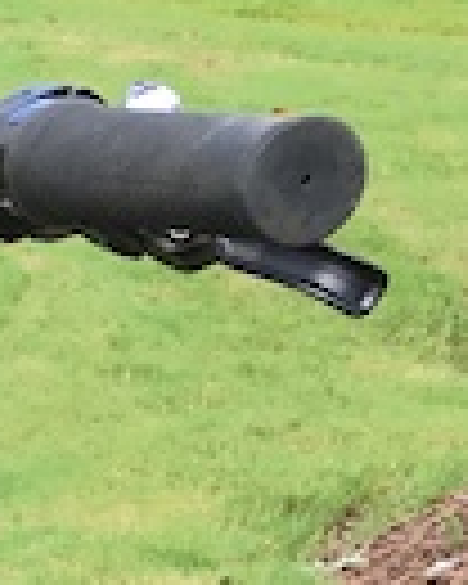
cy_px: 1197
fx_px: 3013
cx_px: -1310
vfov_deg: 10.2
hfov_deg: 7.0
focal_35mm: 174
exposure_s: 1/351
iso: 25
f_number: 2.2
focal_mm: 4.15
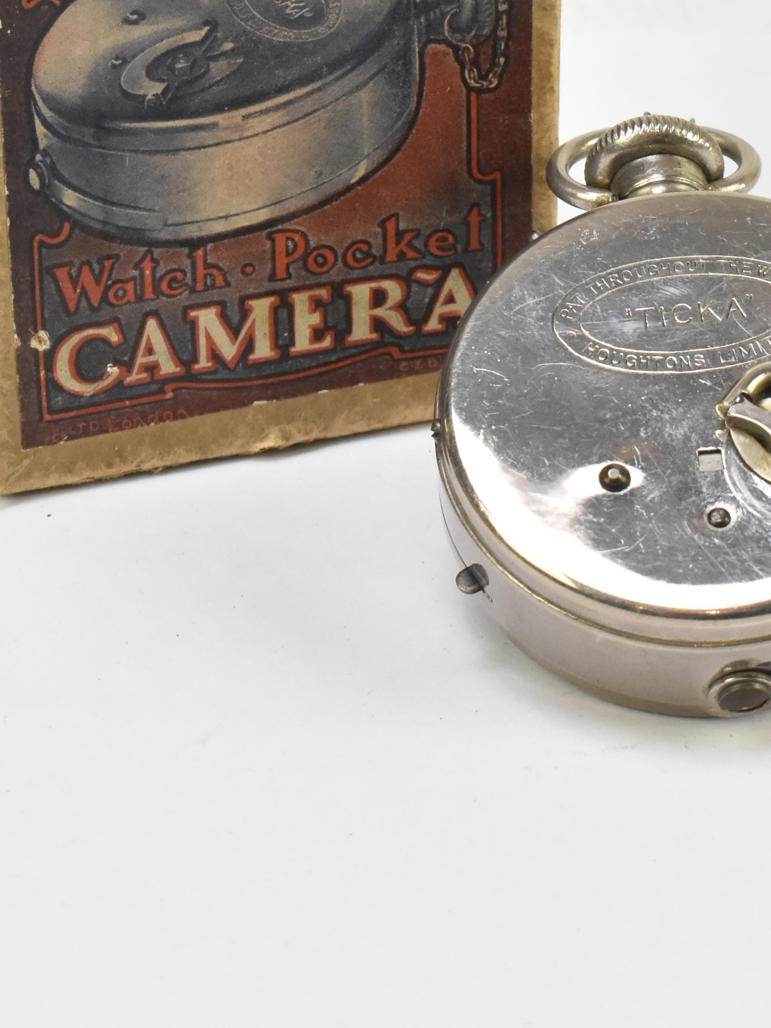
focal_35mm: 110
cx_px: 434
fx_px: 3267
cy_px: 139
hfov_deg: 13.5
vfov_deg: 17.7
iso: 2000
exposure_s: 1/100
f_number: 9
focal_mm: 30
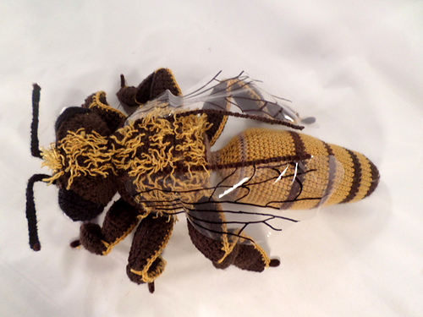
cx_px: 212
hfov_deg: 69.4
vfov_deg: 54.9
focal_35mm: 25
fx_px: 305
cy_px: 158
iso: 160
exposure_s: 1/30
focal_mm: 4.5
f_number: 2.5
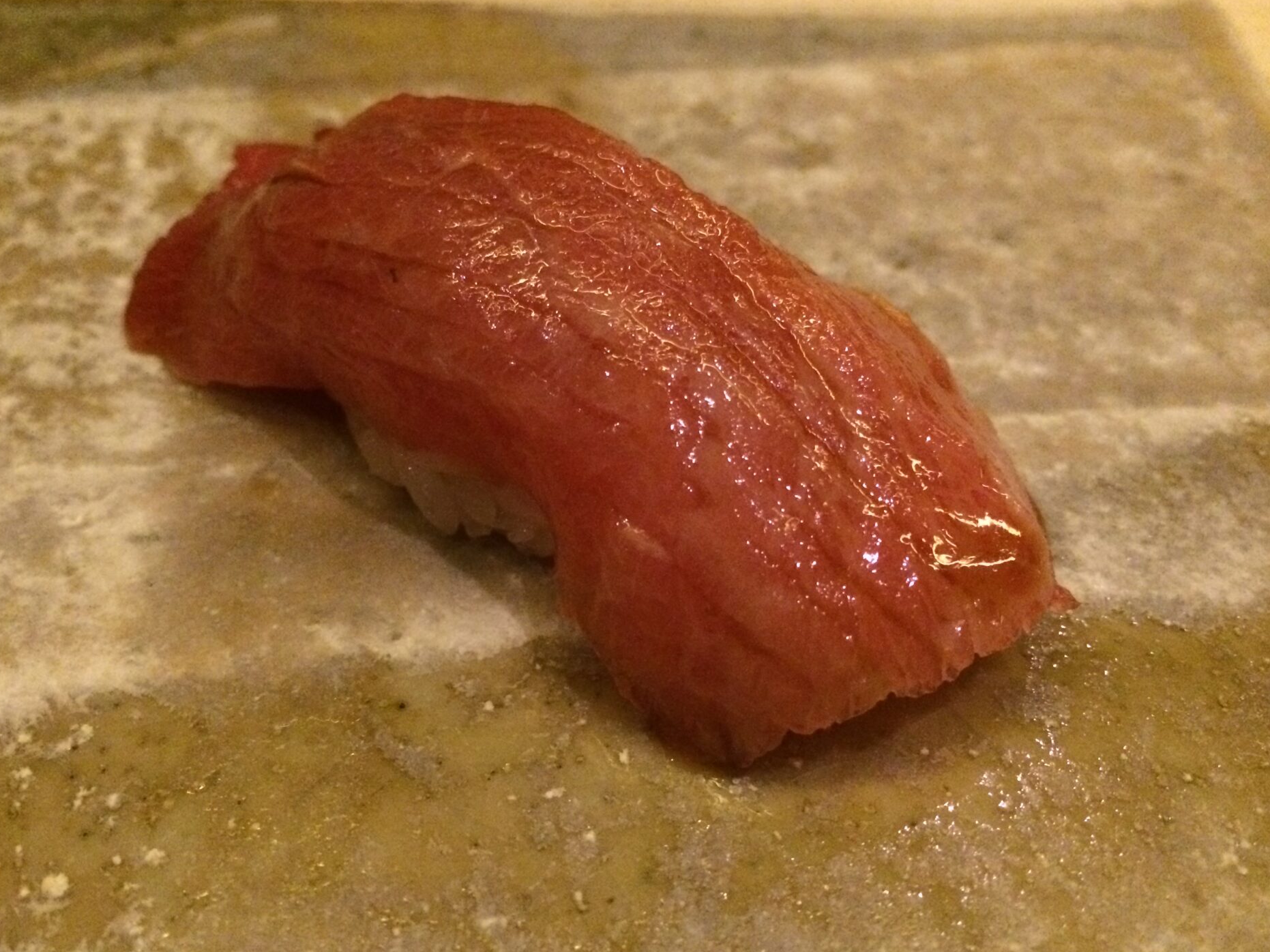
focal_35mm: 33
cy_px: 494
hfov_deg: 55.3
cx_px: 584
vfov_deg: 42.9
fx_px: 1211
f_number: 2.2
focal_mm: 4.12
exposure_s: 1/15
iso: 640
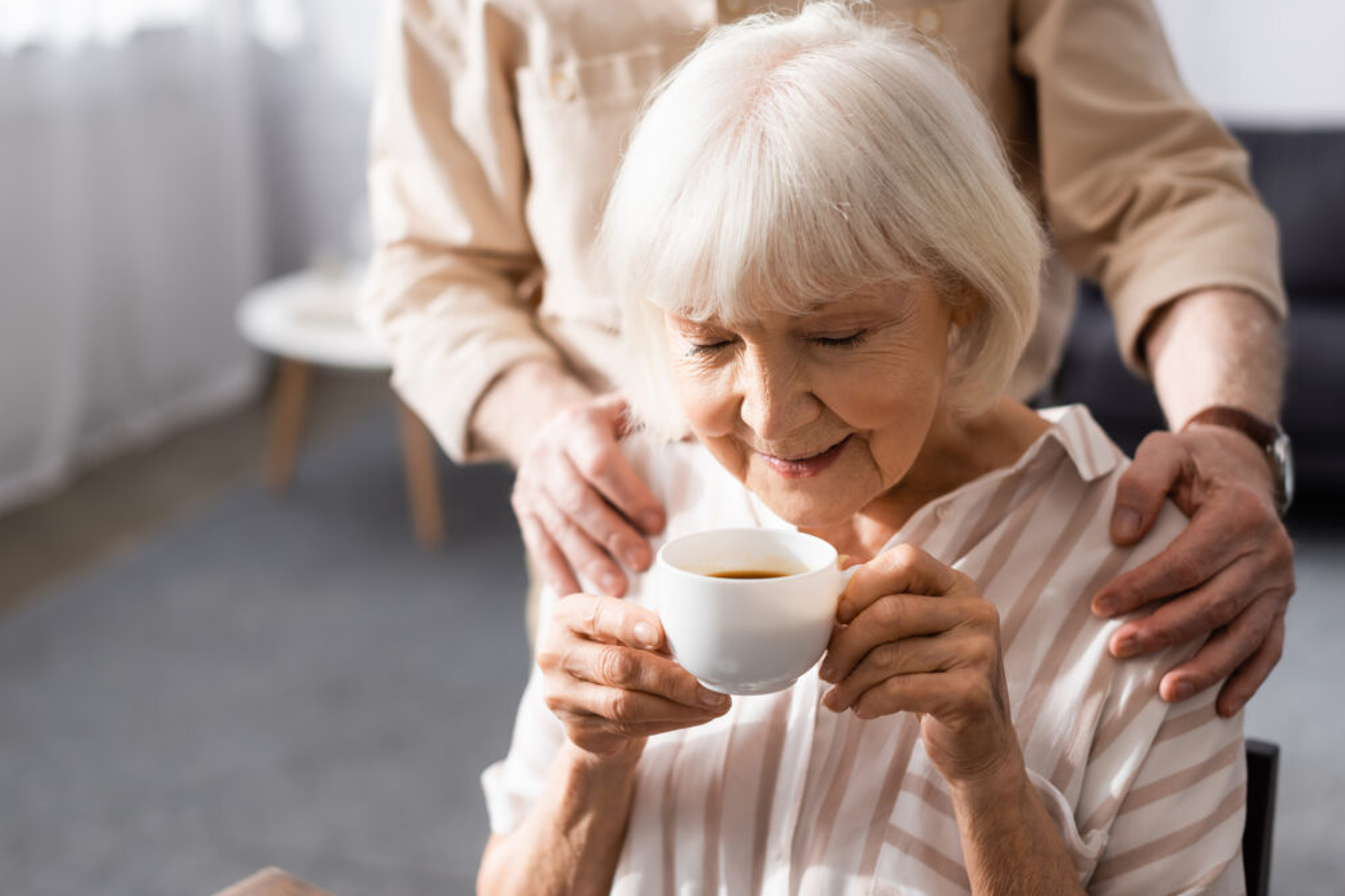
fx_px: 1905
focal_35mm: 51
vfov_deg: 26.5
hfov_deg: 38.9
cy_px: 453
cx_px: 668
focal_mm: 50
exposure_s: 1/200
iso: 100
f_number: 2.8
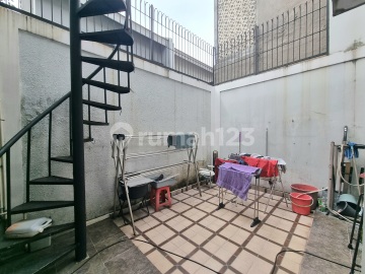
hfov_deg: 106.2
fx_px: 137
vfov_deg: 89.9
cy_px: 137
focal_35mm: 13
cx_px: 182
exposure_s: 1/625
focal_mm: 2.2
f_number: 2.2
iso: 50
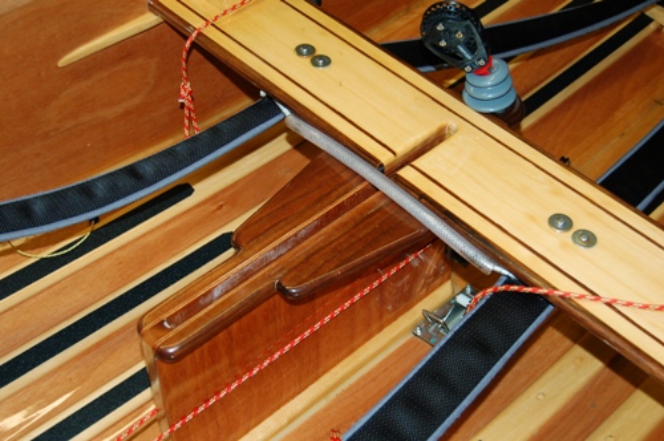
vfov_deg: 26.4
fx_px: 939
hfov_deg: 38.9
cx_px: 332
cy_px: 220
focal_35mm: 51
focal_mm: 34
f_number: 4.5
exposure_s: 1/60
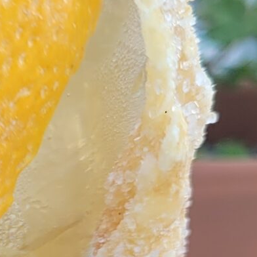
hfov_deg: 10.3
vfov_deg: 11.1
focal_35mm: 150
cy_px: 414
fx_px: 1260
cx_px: -334
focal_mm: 5.4
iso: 40
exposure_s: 1/239
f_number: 1.8
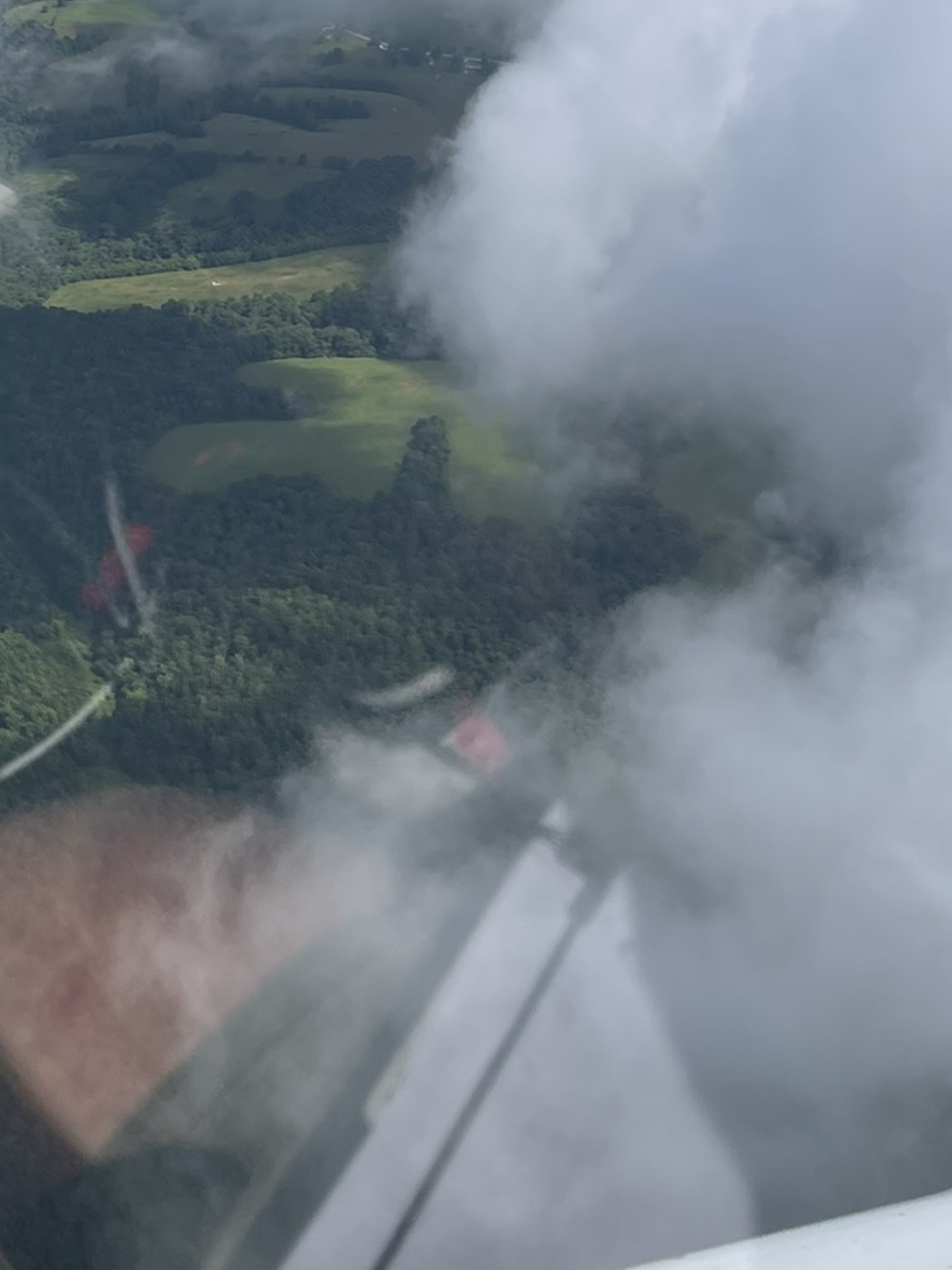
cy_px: 255
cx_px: 181
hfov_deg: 26.0
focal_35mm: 55
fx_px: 2017
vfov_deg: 33.9
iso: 32
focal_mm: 5.1
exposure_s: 1/3788
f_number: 1.6
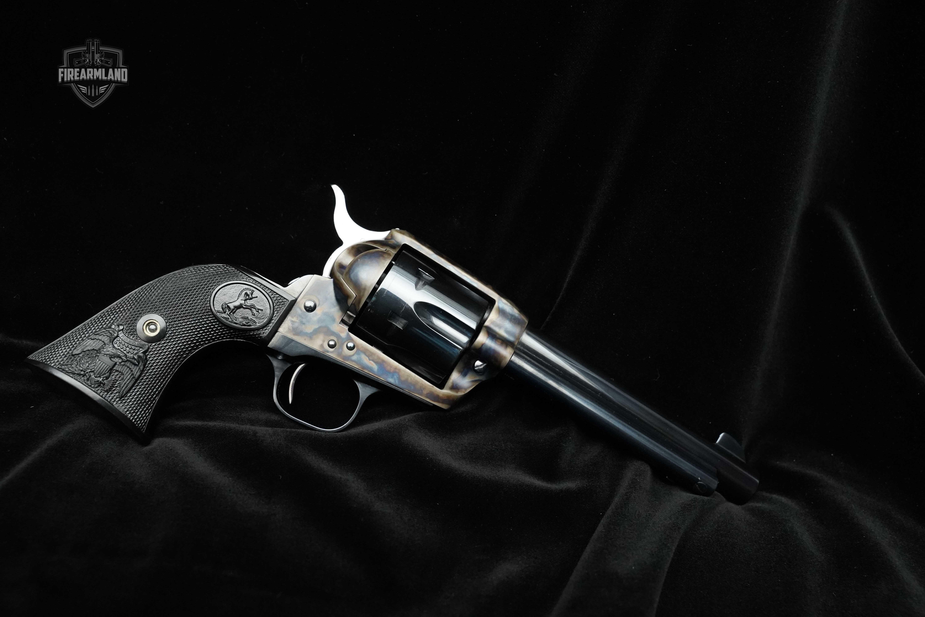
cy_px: 308
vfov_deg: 41.2
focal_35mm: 32
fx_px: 820
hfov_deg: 58.9
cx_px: 462
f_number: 6.3
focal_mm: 31.9
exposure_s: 1/125
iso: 8000
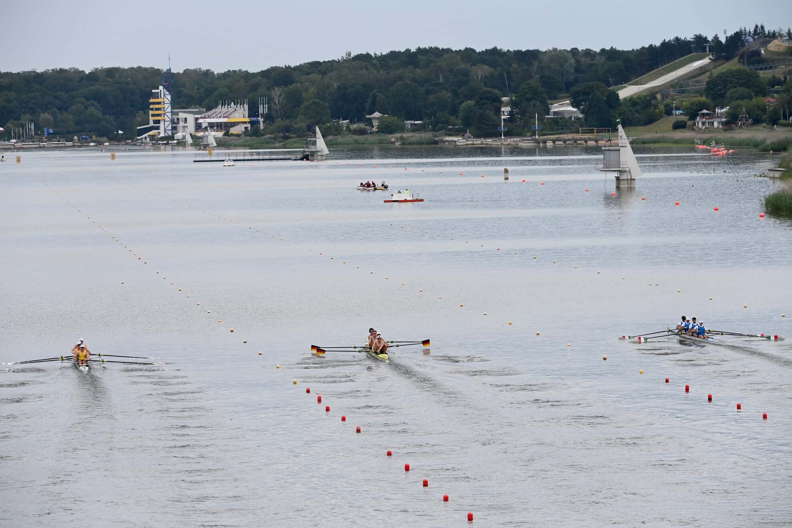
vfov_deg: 7.6
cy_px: 264
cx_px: 396
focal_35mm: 180
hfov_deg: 11.4
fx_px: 3960
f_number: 5.6
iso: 800
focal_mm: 180
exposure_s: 1/2000
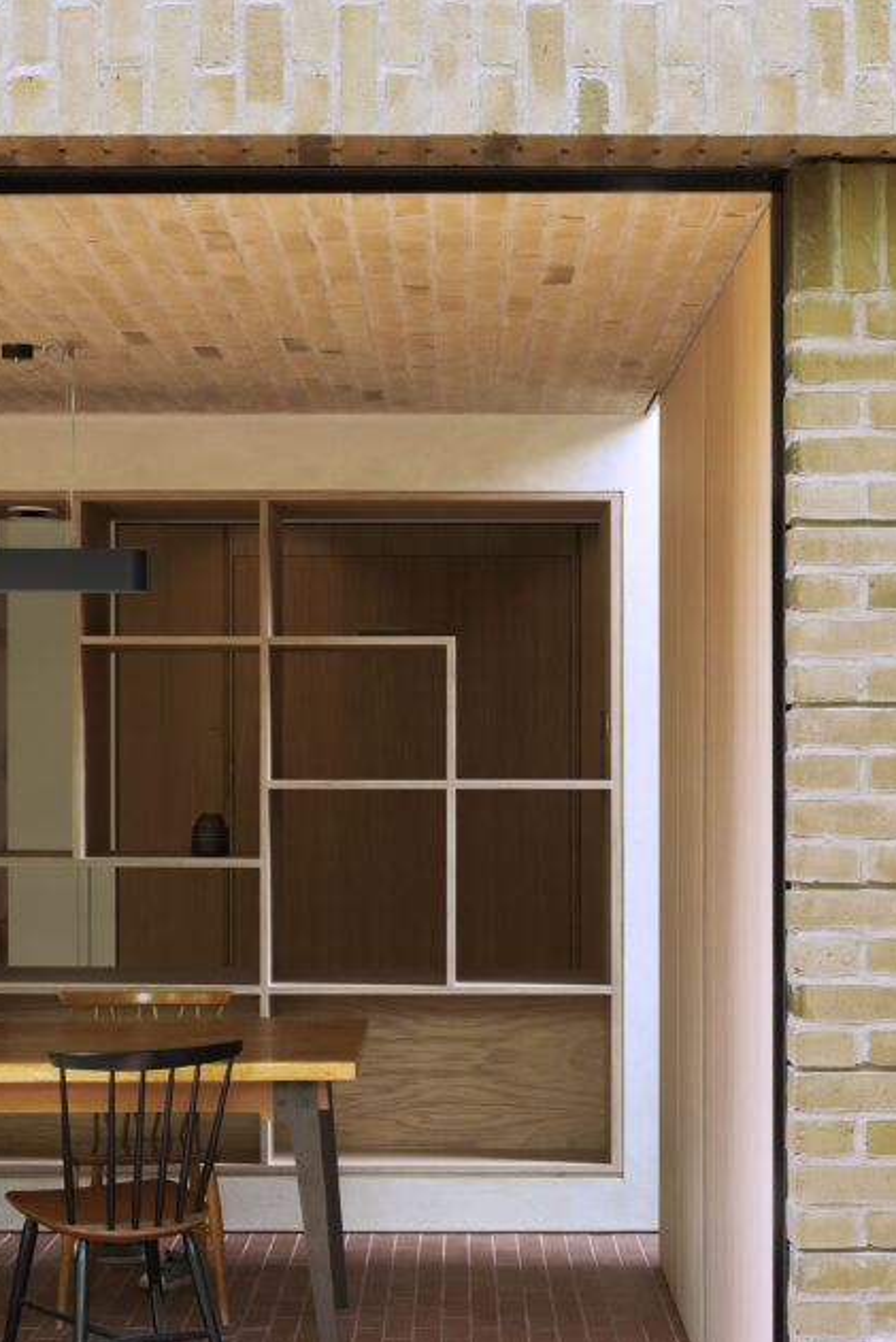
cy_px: 619
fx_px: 2276
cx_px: 462
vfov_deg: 32.9
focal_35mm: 61
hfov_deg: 22.3
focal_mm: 23
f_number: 11
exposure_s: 1/8
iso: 200
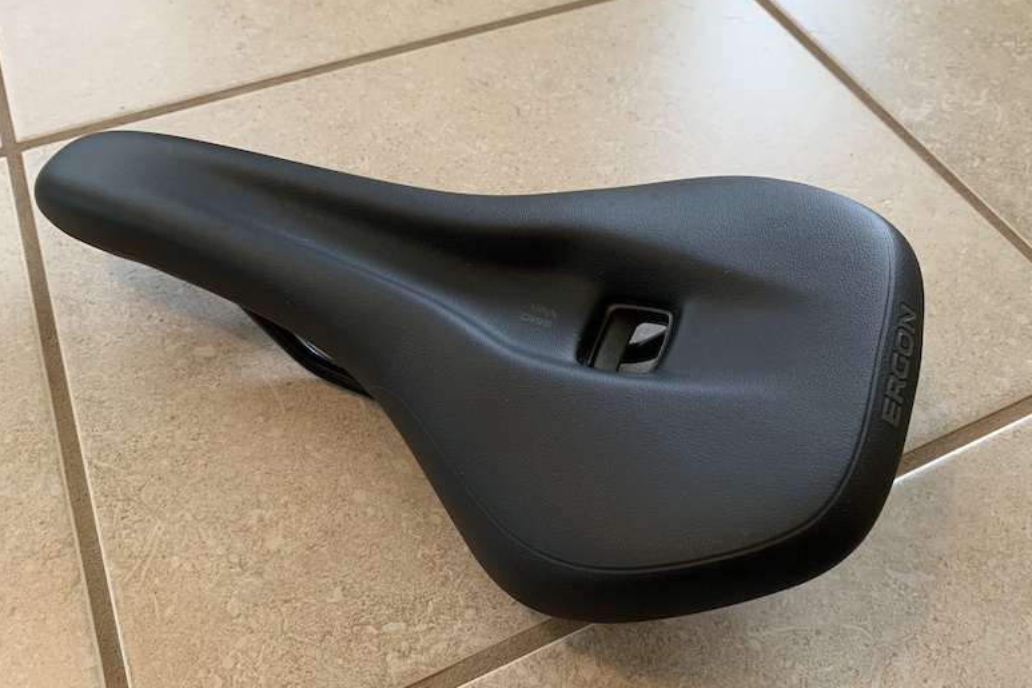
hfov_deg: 65.5
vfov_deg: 46.4
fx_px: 802
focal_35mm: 28
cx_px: 509
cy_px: 362
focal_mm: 4.25
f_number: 1.8
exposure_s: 1/40
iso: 250
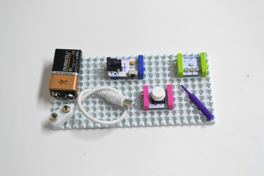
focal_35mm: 72
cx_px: 132
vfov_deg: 18.9
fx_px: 528
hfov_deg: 28.1
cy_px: 88
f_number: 5.6
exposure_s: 1/100
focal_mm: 48
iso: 3200
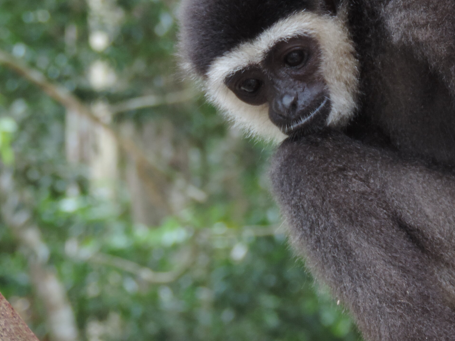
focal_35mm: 343
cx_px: 389
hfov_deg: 5.8
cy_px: 183
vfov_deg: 4.3
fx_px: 4508
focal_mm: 35.6
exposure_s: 1/30
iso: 180
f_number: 4.6
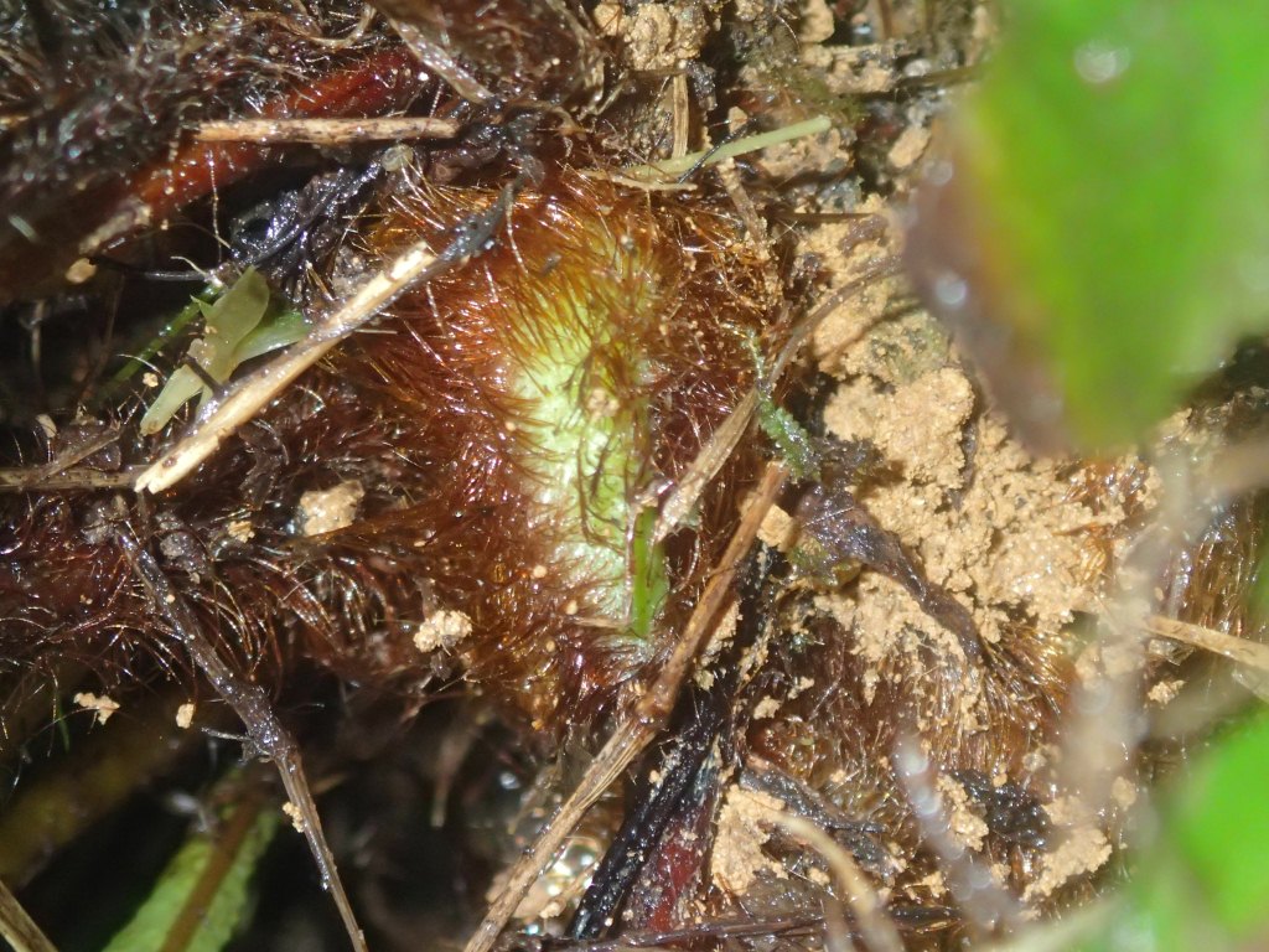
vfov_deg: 14.8
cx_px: 634
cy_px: 476
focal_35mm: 100
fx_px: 3666
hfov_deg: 19.6
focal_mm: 18
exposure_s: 1/2
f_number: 14
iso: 800
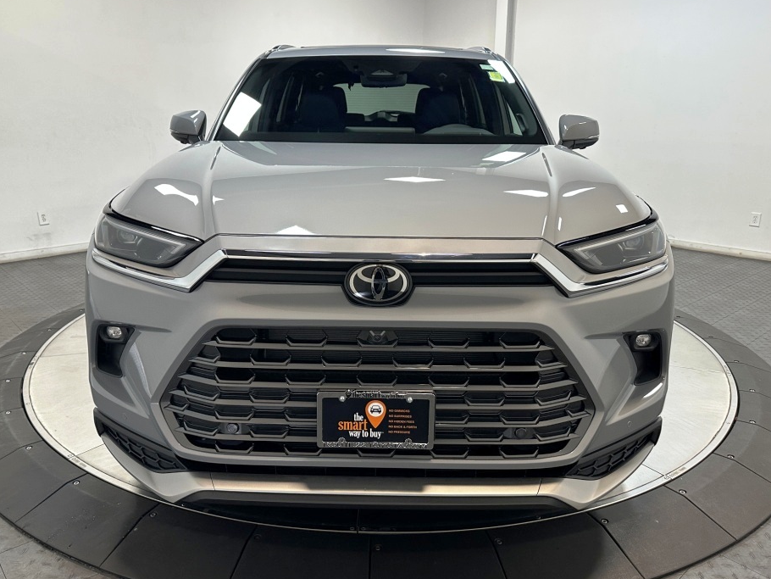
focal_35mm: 27
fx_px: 602
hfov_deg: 65.3
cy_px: 286
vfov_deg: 51.4
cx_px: 376
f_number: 1.78
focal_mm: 6.86
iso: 250
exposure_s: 1/60
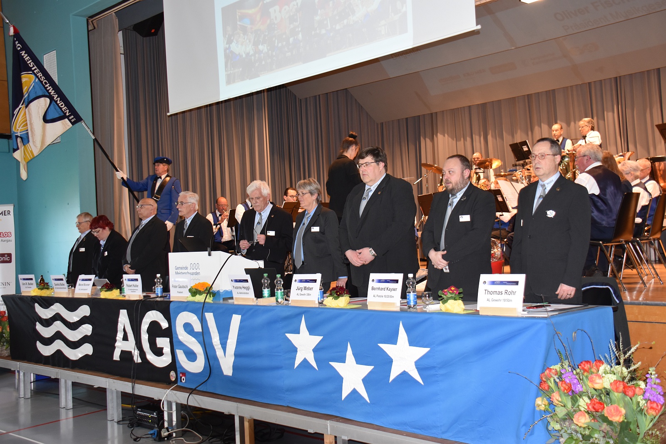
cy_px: 222
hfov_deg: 46.4
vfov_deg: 31.9
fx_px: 777
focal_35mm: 42
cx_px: 333
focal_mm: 28
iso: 800
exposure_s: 1/60
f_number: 4
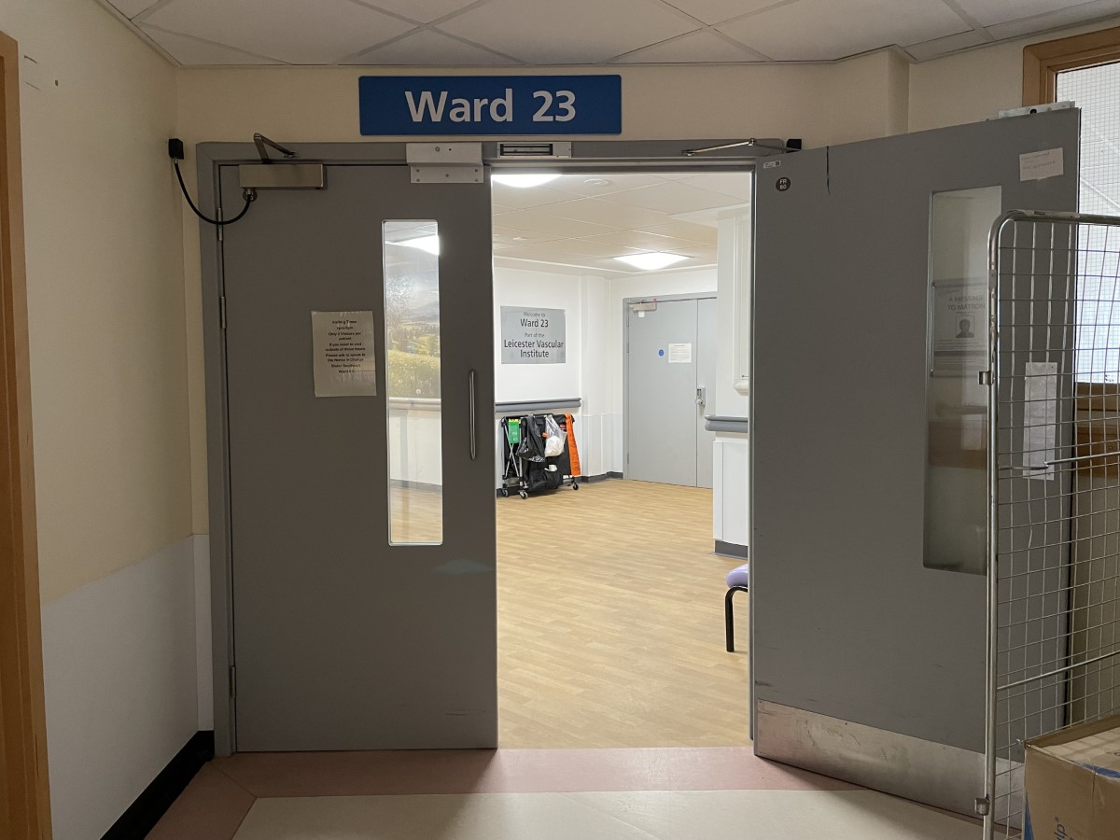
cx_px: 560
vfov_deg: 53.1
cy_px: 420
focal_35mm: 26
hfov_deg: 67.3
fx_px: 841
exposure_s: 1/50
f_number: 1.6
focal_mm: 4.2
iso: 160
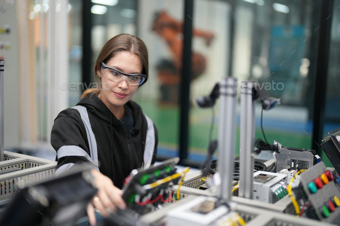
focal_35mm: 50
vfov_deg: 27.0
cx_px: 170
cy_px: 113
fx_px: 472
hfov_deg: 39.6
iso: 200
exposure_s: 1/125
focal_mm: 50
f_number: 1.2
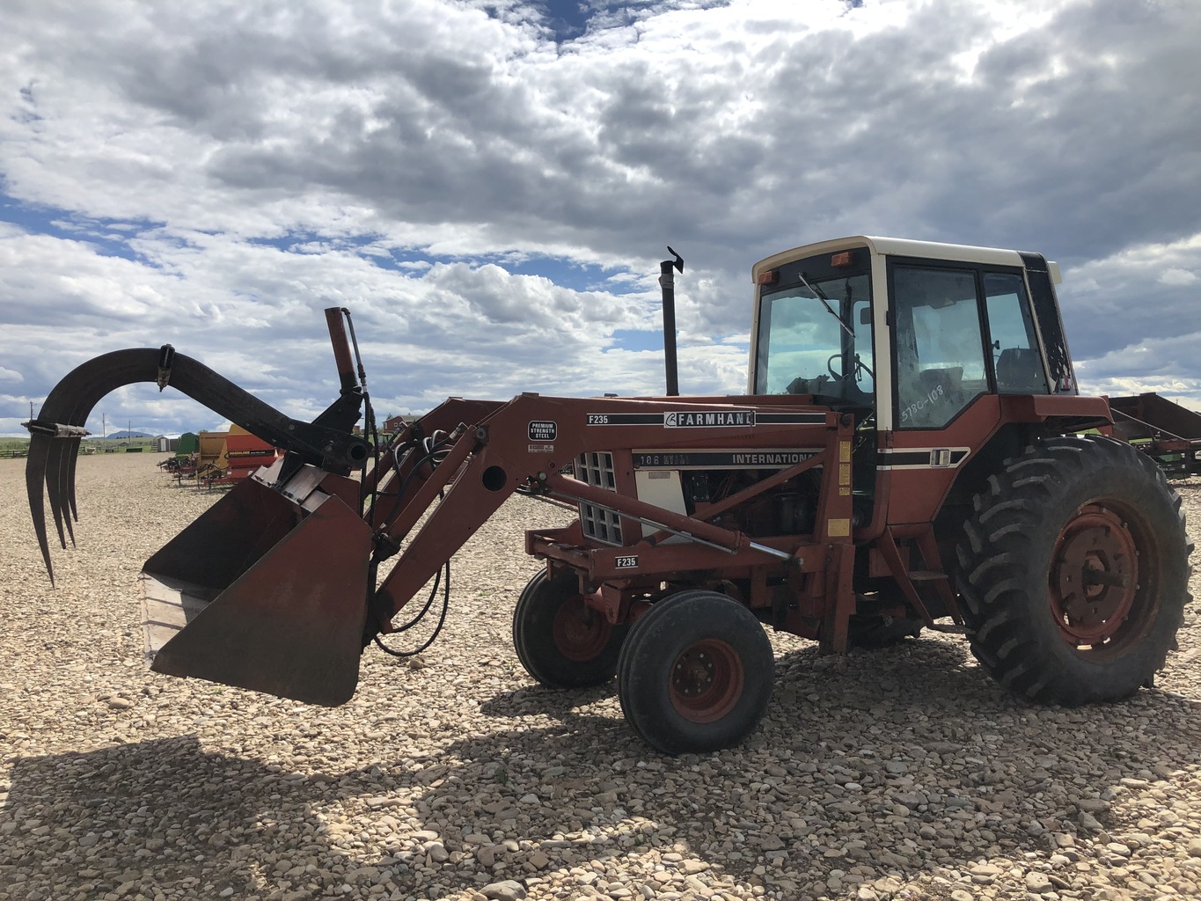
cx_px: 600
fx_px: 972
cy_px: 450
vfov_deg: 49.8
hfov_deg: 63.4
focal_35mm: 28
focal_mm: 3.99
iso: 25
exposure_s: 1/4425
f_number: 1.8
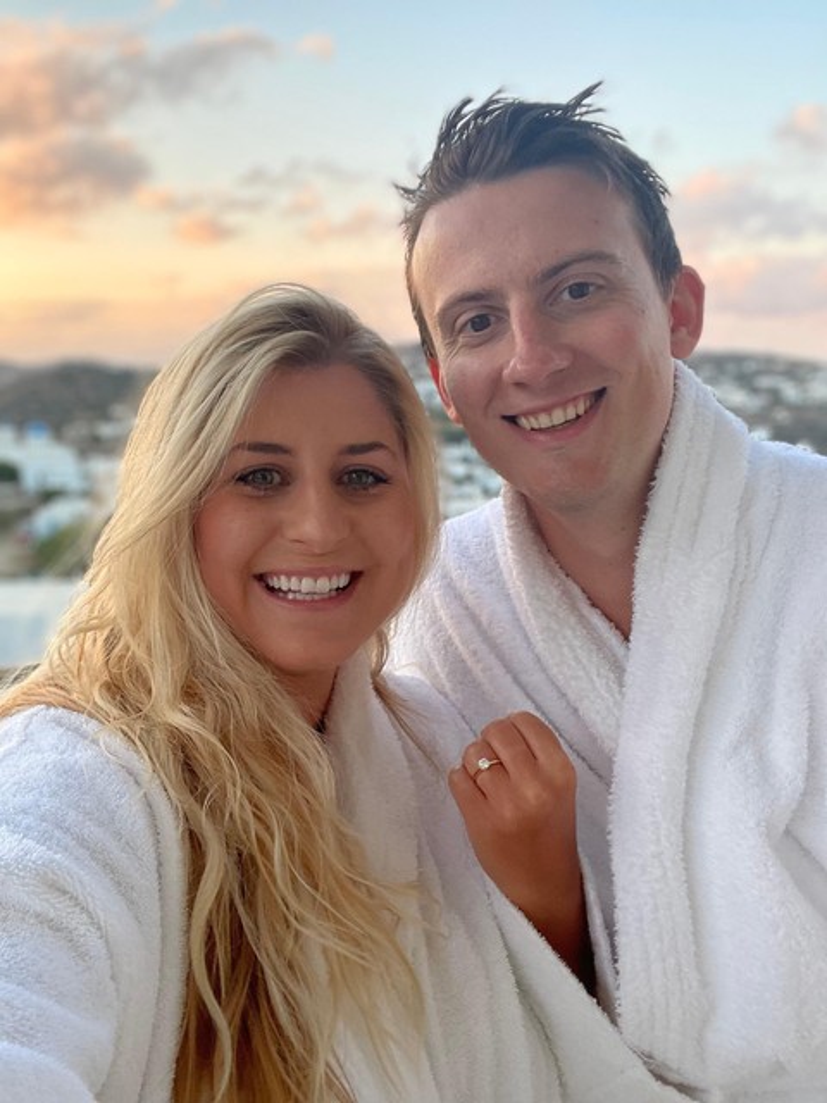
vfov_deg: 60.0
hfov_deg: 46.8
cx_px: 414
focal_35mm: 30
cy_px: 552
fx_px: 956
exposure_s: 1/105
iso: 25
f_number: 2.2
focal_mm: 2.71
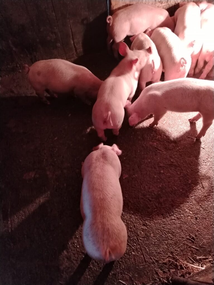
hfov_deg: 56.8
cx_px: 107
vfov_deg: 71.6
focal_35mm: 24
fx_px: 198
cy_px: 142
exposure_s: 1/25
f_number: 1.75
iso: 2056
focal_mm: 5.25
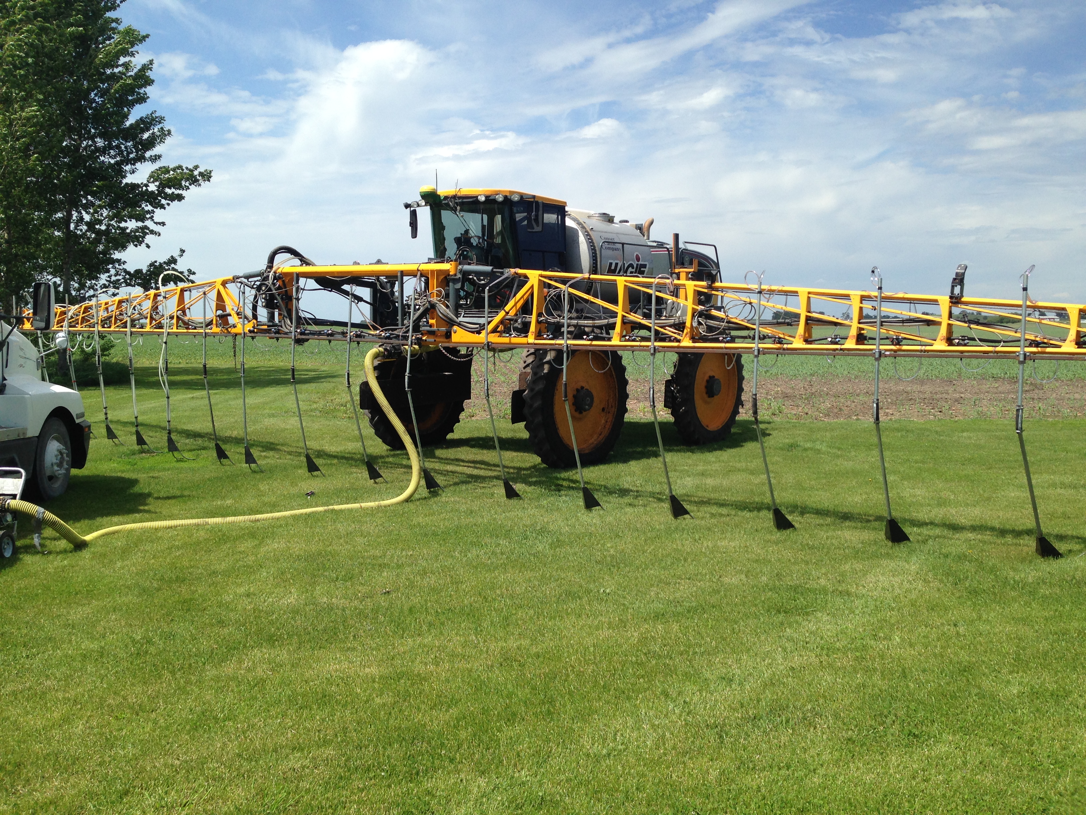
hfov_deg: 55.4
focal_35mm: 33
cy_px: 408
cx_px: 543
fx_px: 1035
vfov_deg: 42.9
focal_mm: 4.12
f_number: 2.4
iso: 50
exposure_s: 1/1869
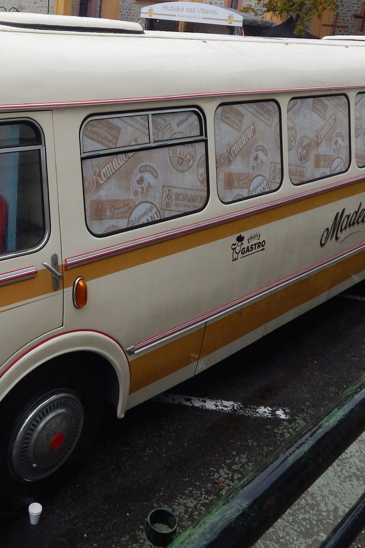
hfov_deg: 32.1
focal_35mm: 41
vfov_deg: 47.0
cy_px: 208
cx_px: 98
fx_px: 623
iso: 125
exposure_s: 1/160
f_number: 3
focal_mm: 4
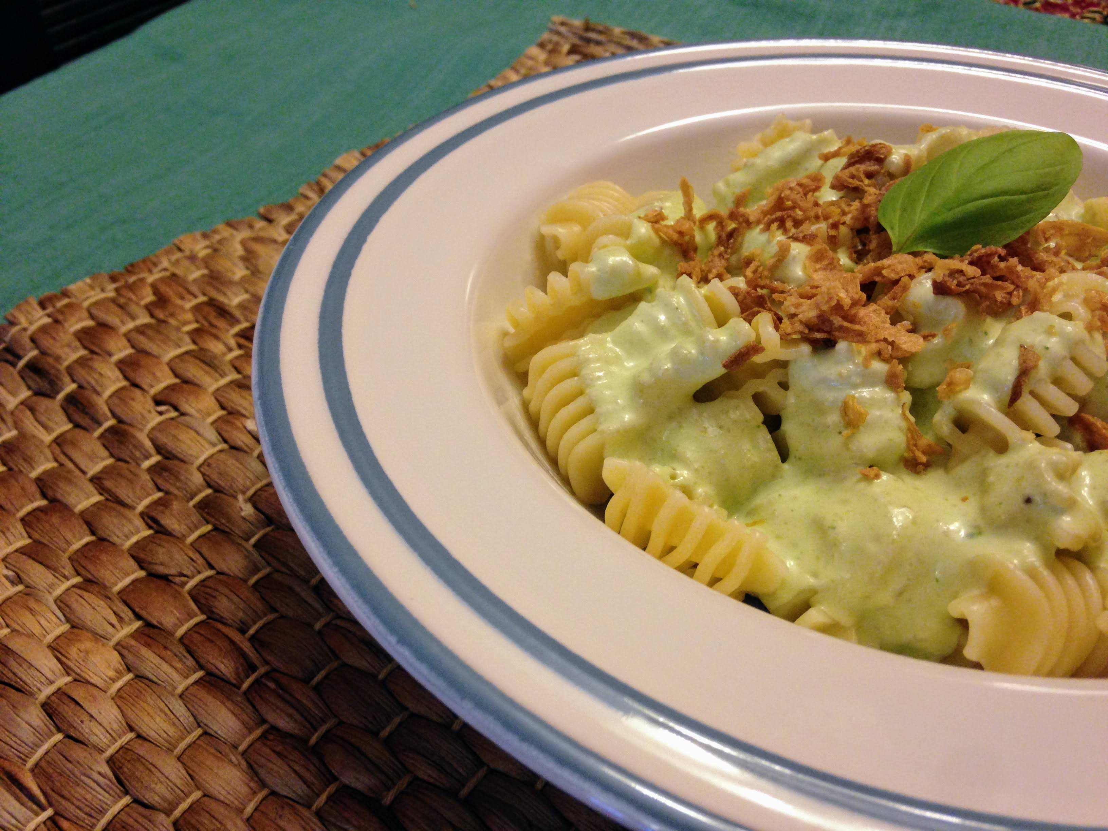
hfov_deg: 55.4
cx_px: 554
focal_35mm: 33
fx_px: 1056
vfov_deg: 42.9
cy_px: 416
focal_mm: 4.12
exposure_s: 1/20
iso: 125
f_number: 2.4
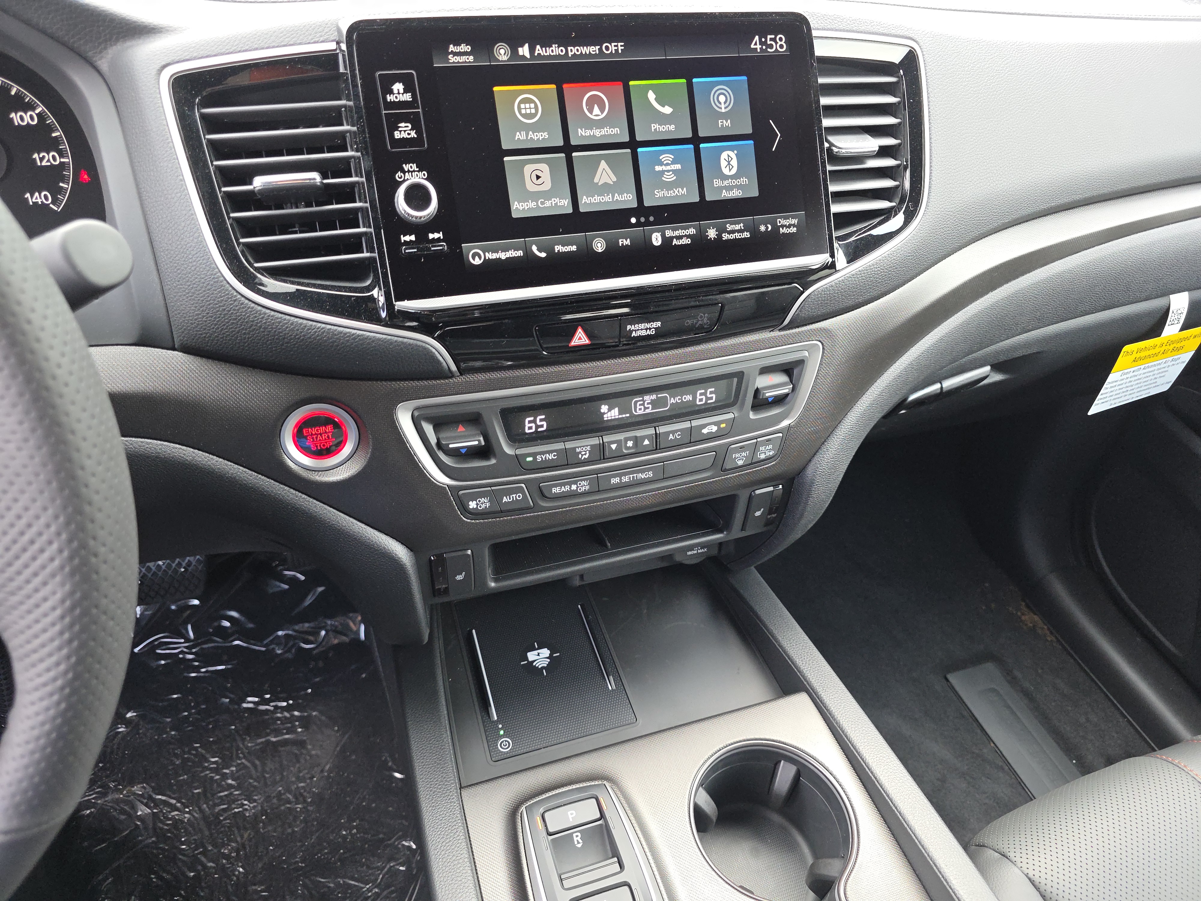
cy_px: 450
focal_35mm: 23
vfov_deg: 58.9
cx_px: 600
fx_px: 798
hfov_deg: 73.9
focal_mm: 6.3
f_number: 1.7
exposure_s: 1/180
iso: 200
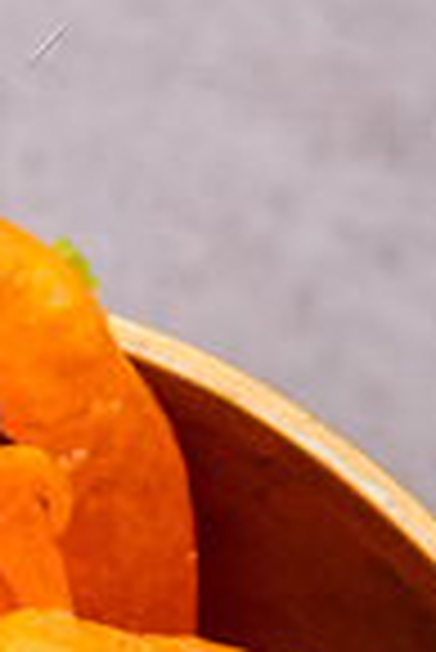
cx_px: -292
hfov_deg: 3.8
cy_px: 998
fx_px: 6615
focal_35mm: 365
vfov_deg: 5.6
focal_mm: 60
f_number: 6.3
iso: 100
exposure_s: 1/125
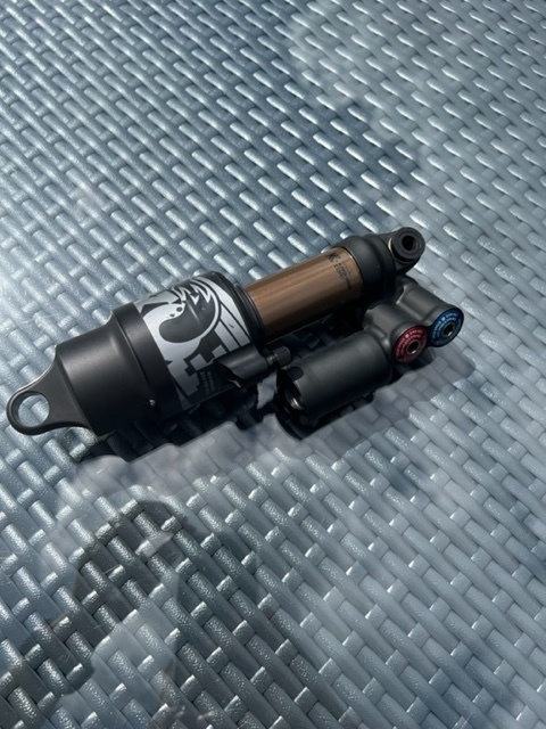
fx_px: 547
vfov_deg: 67.3
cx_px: 273
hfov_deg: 53.1
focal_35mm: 26
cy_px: 364
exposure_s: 1/4630
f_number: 1.5
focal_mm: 5.7
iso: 50
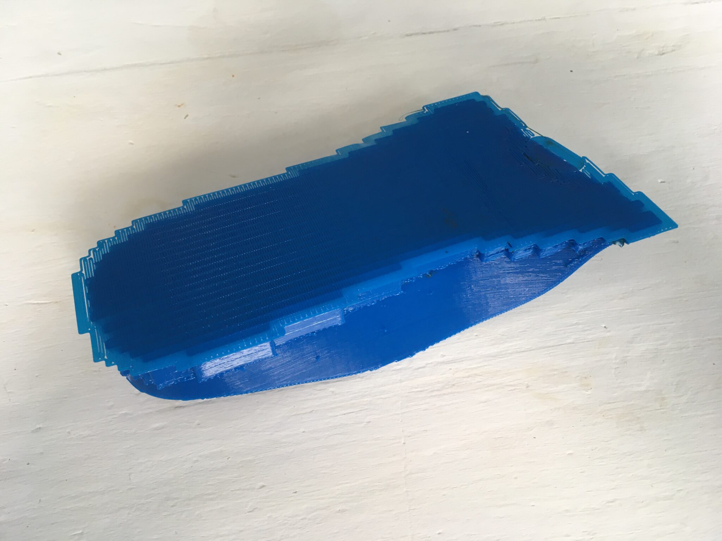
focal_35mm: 29
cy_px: 270
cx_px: 361
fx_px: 605
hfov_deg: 61.7
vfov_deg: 48.2
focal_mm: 4.15
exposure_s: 1/30
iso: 50
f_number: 2.2
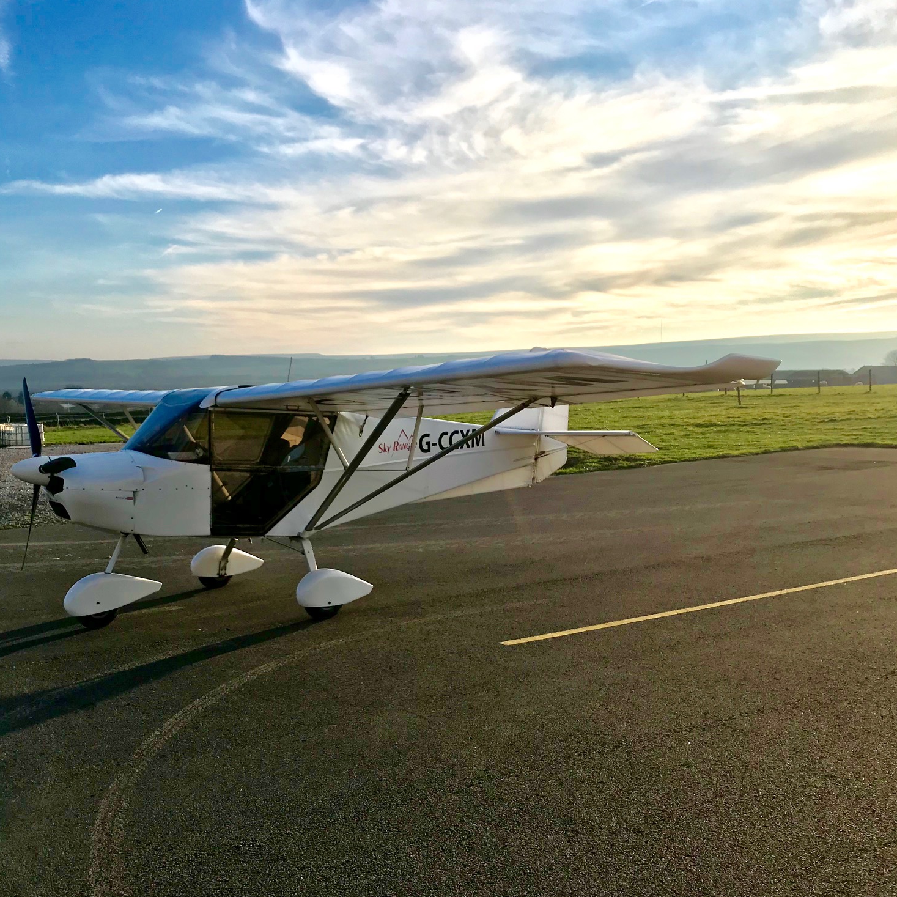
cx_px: 397
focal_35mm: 34
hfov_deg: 48.4
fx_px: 997
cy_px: 458
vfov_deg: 48.4
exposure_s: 1/2336
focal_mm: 3.99
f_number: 1.8
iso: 20
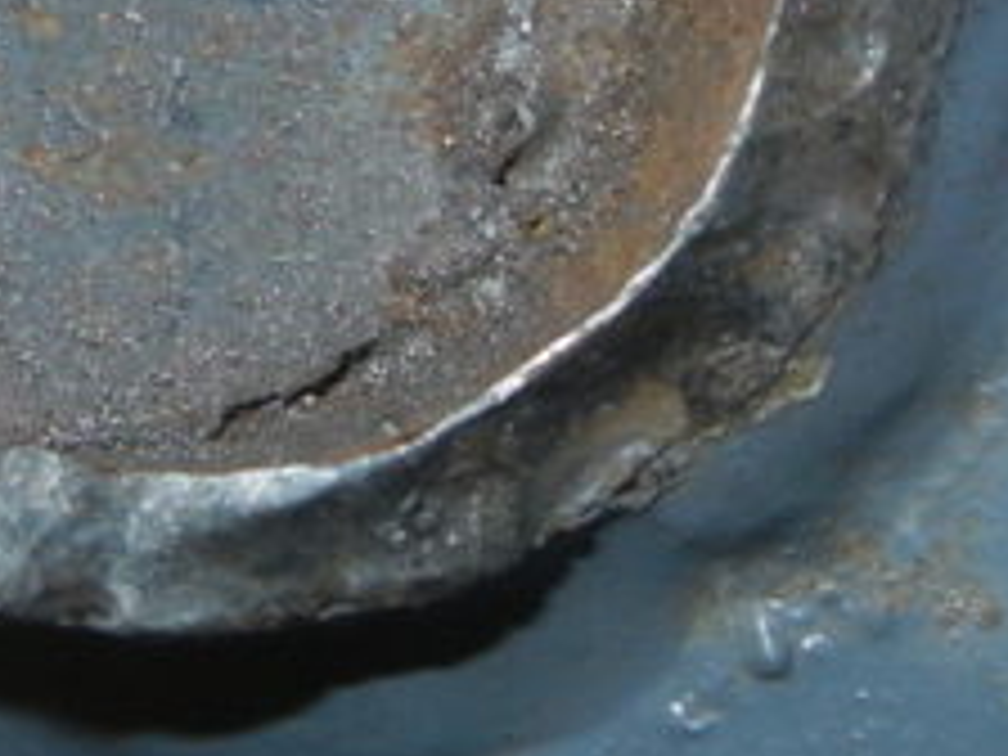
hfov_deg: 12.2
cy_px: -14
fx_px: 4688
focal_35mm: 161
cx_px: 297
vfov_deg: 9.2
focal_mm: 5.4
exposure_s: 1/30
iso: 200
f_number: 7
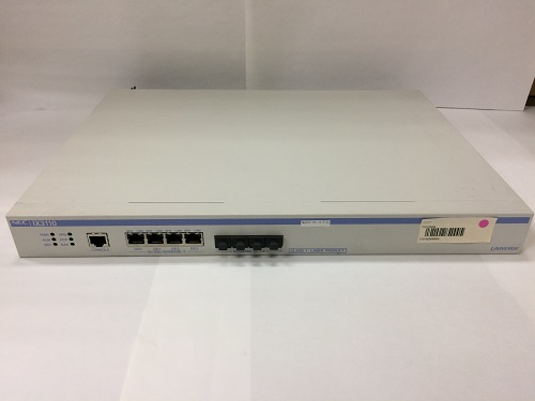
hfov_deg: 61.7
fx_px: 448
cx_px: 268
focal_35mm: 29
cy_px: 200
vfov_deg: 48.2
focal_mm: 4.15
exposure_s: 1/33
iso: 64
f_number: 2.2
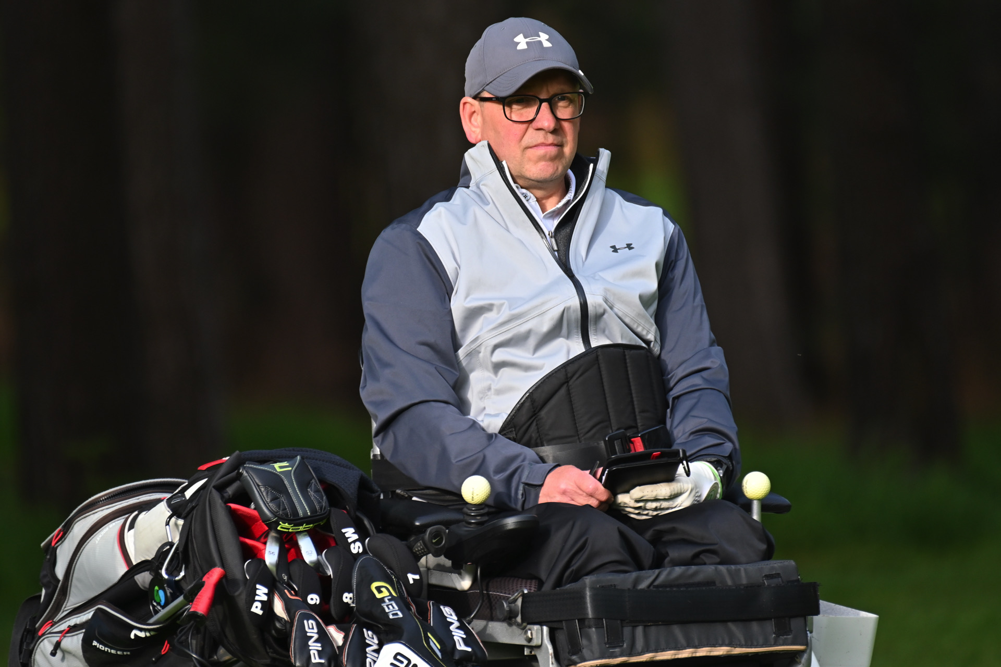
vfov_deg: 1.8
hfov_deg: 2.7
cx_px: 500
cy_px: 334
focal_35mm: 750
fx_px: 20853
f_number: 5.6
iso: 400
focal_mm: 500
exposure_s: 1/400
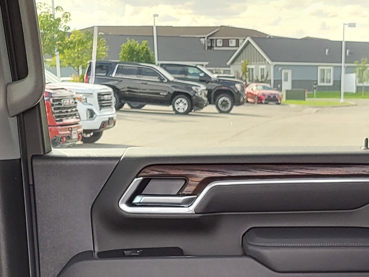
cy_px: 485
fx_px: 981
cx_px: 296
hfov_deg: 21.0
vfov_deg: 14.3
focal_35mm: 92
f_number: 1.8
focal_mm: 5.4
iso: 200
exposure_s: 1/120
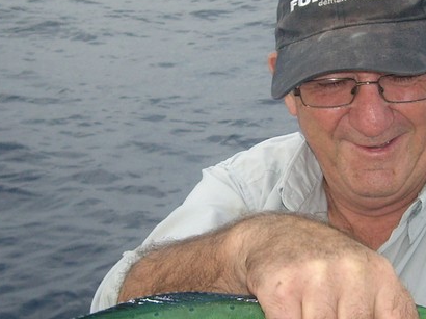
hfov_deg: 20.6
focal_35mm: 95
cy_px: 136
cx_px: 285
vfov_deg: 15.5
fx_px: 1168
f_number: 2.7
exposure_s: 1/125
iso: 100
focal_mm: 6.2
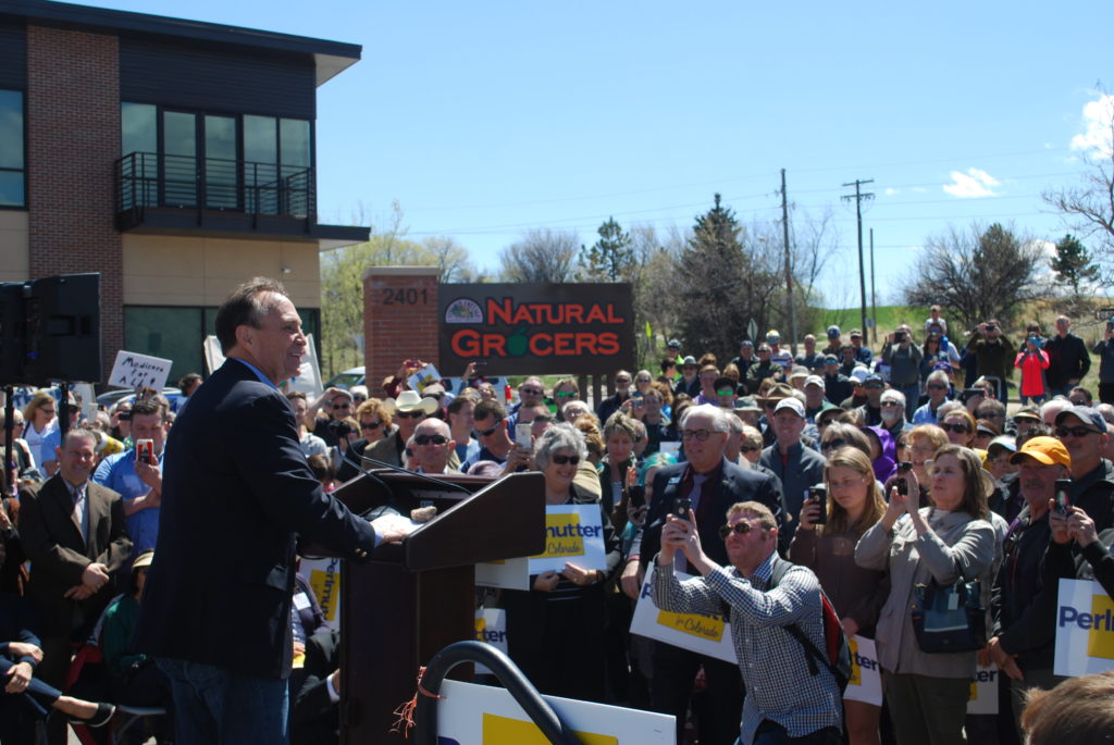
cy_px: 372
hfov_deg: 43.6
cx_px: 557
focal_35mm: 45
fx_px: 1394
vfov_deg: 29.9
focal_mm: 30
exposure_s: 1/200
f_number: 7.1
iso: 100
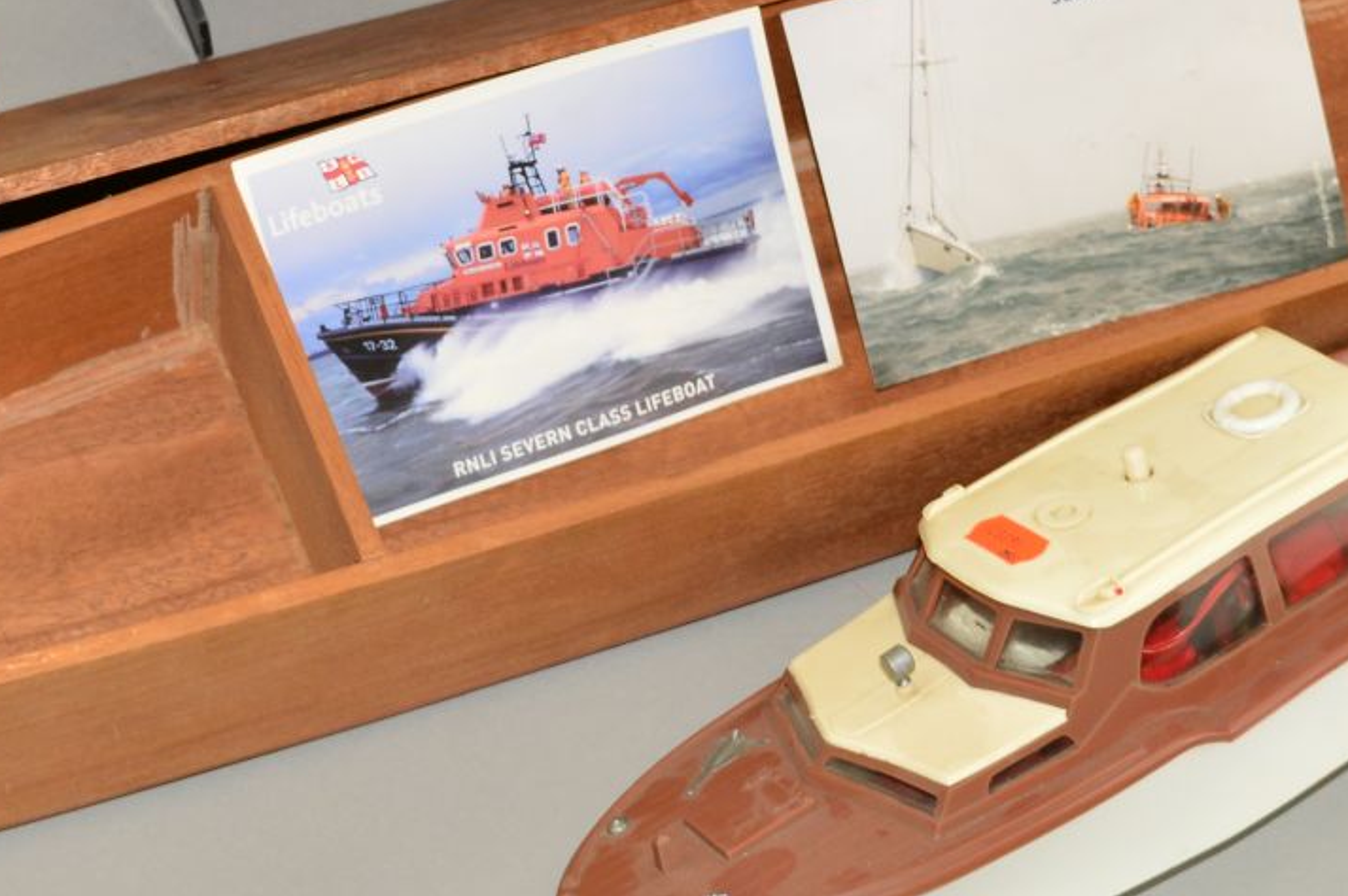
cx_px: 683
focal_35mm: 114
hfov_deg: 18.0
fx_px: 4265
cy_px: 127
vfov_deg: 11.9
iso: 200
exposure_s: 1/60
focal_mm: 30
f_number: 8
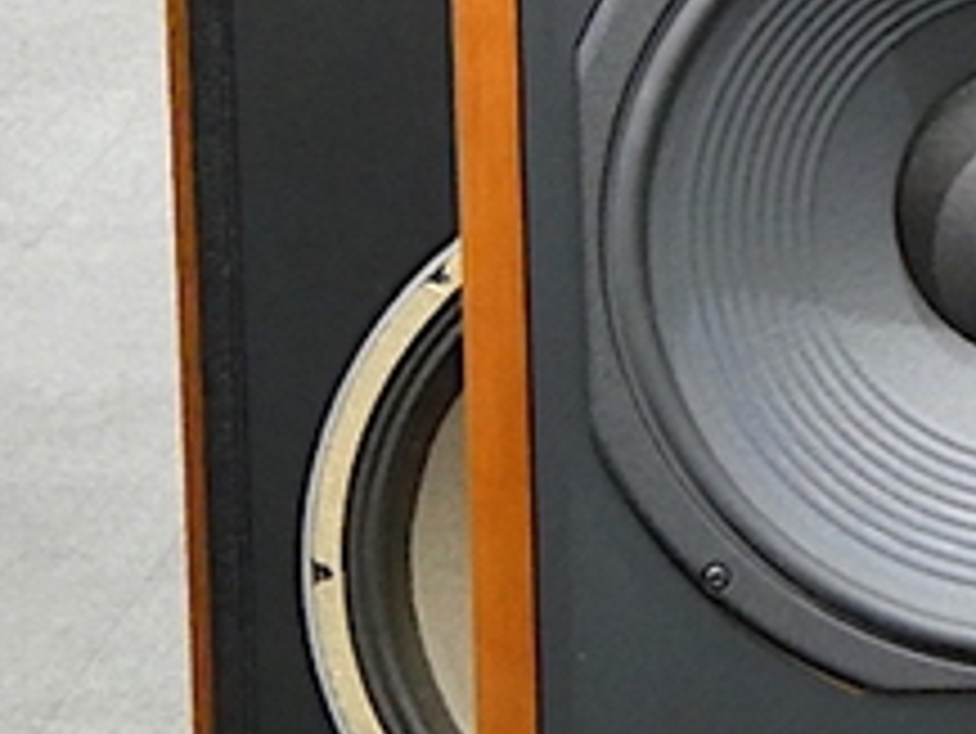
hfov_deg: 7.1
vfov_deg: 5.5
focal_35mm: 270
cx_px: 1759
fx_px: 7617
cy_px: 365
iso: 400
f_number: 7.1
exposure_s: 1/1.6
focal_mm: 10.9
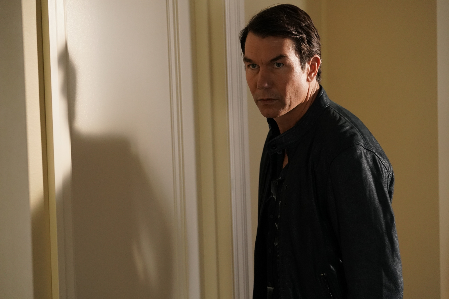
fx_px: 1471
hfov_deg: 17.3
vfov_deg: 11.6
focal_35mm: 118
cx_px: 224
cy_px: 150
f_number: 4
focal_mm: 118
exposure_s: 1/500
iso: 4000
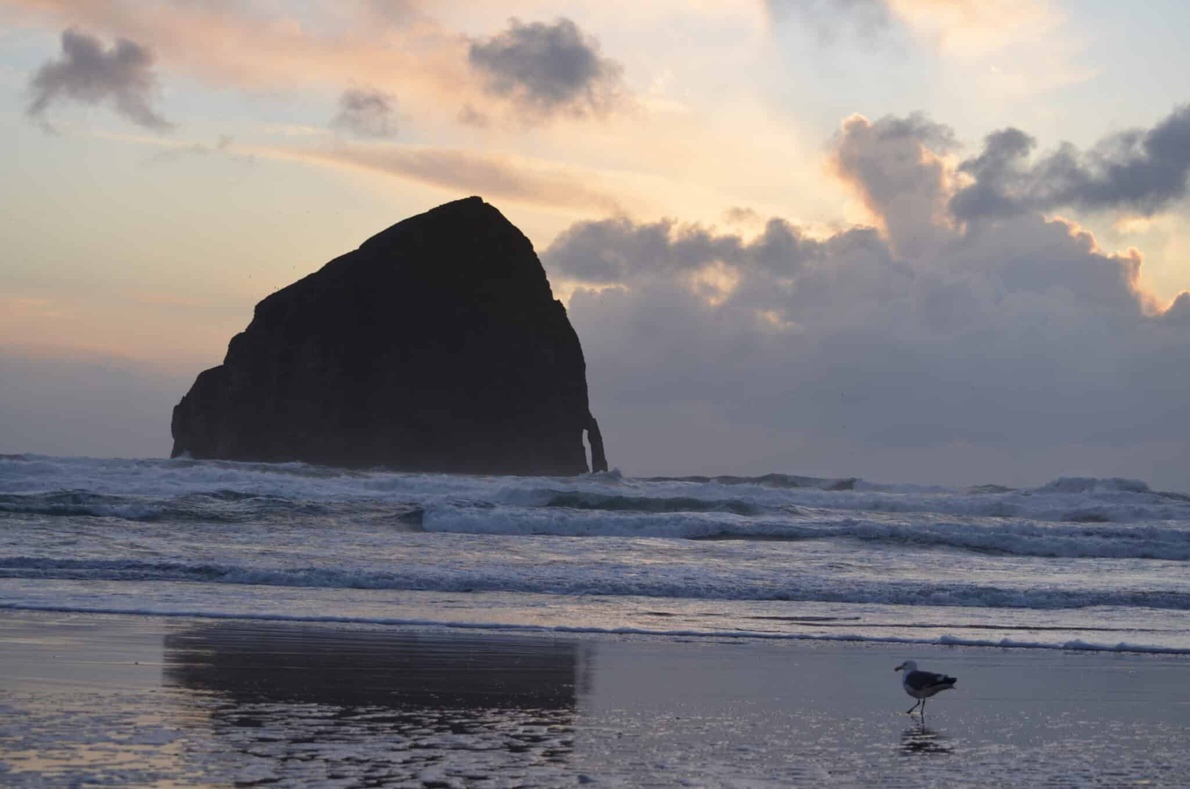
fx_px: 3068
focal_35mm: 93
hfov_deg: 21.9
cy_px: 394
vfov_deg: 14.6
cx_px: 595
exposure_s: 1/200
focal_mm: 62
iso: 100
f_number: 6.3
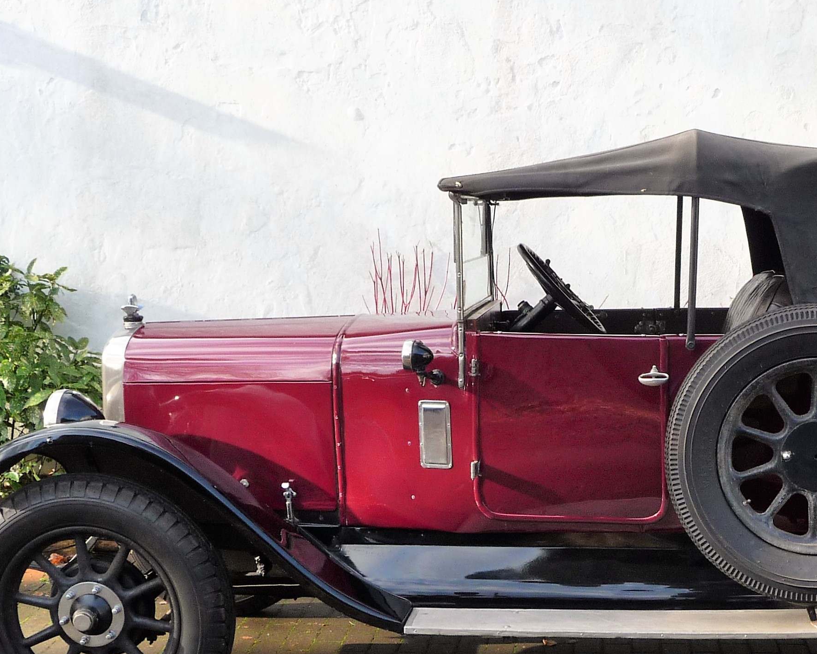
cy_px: 390
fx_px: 1475
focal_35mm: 61
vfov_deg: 24.9
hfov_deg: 30.5
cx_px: 608
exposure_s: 1/125
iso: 100
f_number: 3.6
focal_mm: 5.6
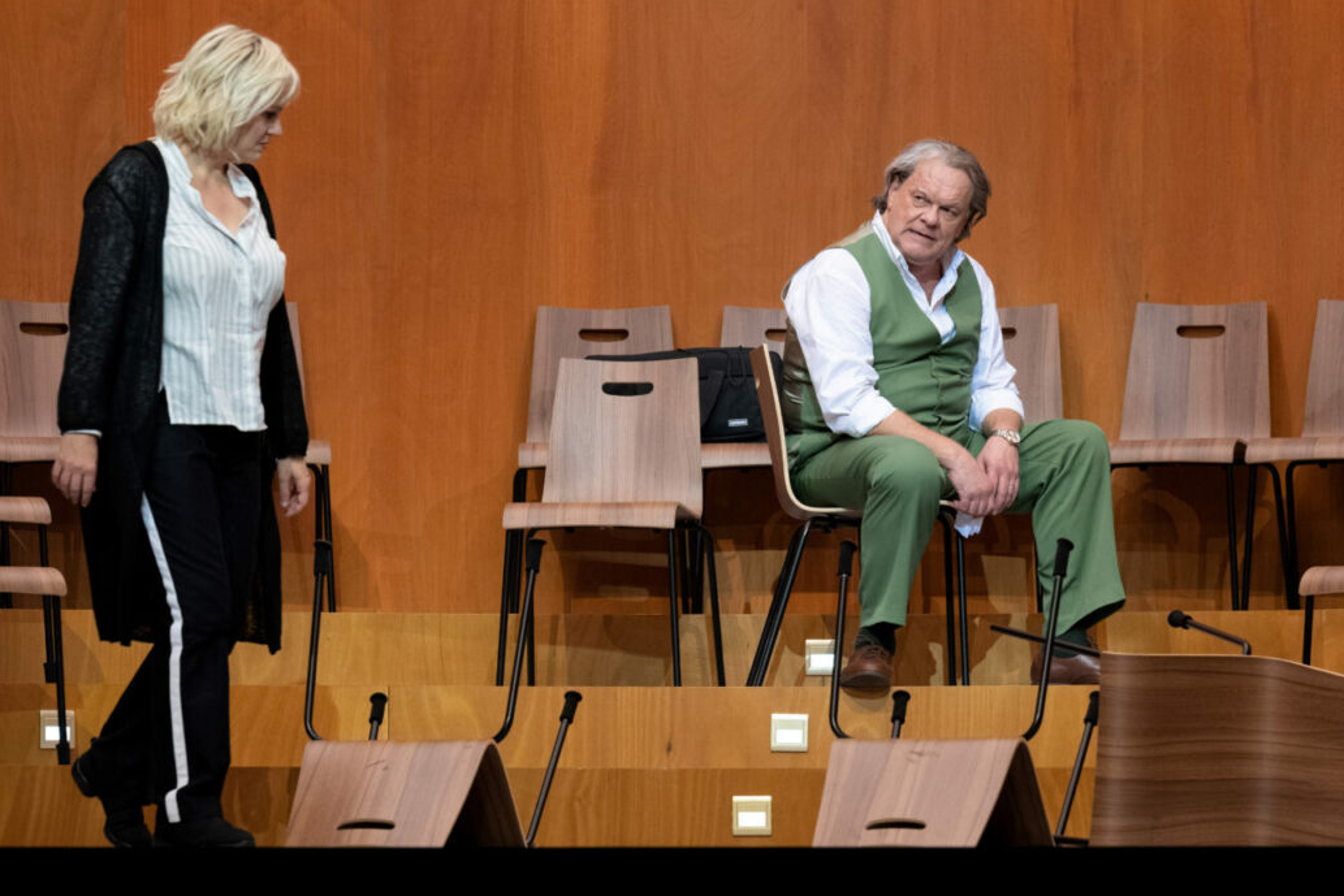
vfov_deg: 6.2
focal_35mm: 223
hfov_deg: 9.2
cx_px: 696
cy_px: 312
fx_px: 8326
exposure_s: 1/160
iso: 1000
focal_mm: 150
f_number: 4
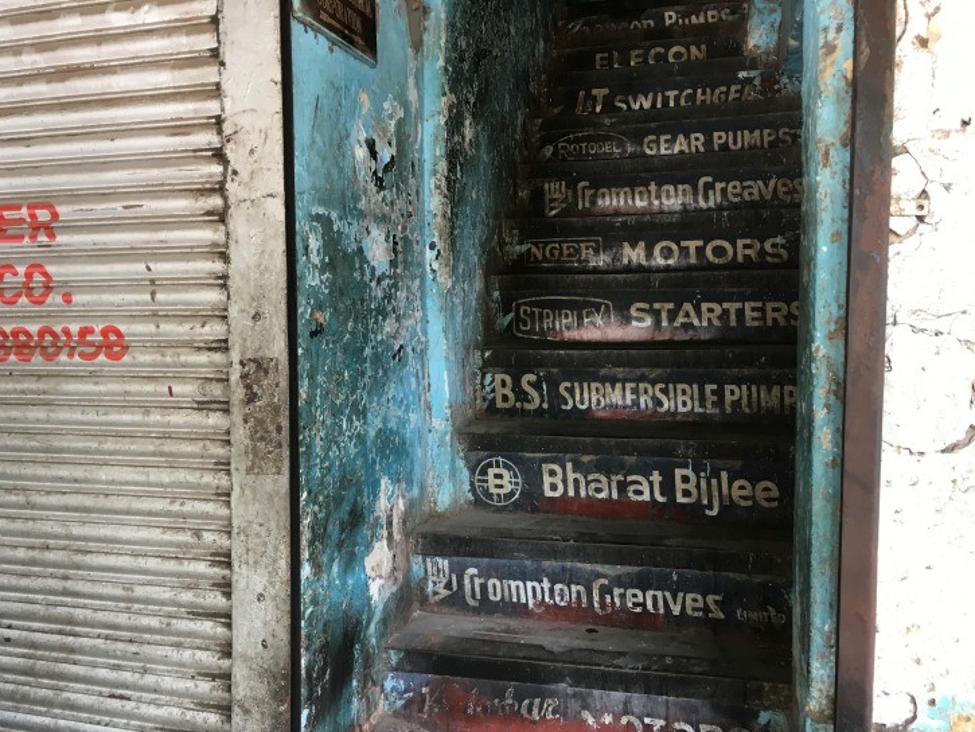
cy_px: 366
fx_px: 817
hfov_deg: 61.7
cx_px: 488
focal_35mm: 29
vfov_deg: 48.2
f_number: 2.2
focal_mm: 4.15
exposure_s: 1/33
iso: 40
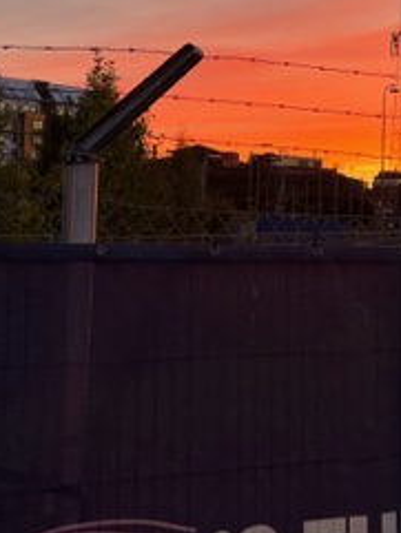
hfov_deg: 21.1
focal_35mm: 69
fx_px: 1065
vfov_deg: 28.1
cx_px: 308
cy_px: 221
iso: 80
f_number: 1.5
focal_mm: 5.7
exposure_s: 1/121
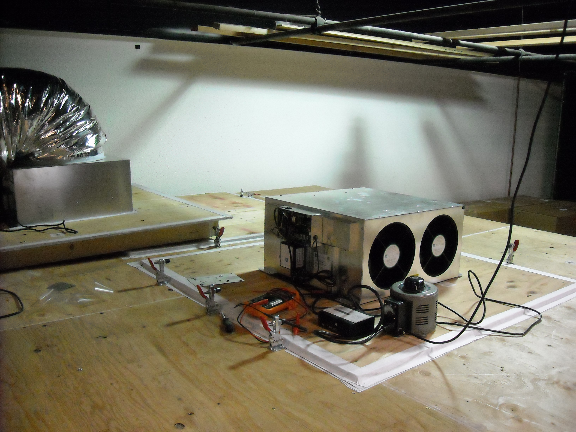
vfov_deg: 40.7
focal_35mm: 35
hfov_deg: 52.6
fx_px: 582
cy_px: 216
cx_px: 288
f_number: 2.8
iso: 800
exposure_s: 1/209
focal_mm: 5.7
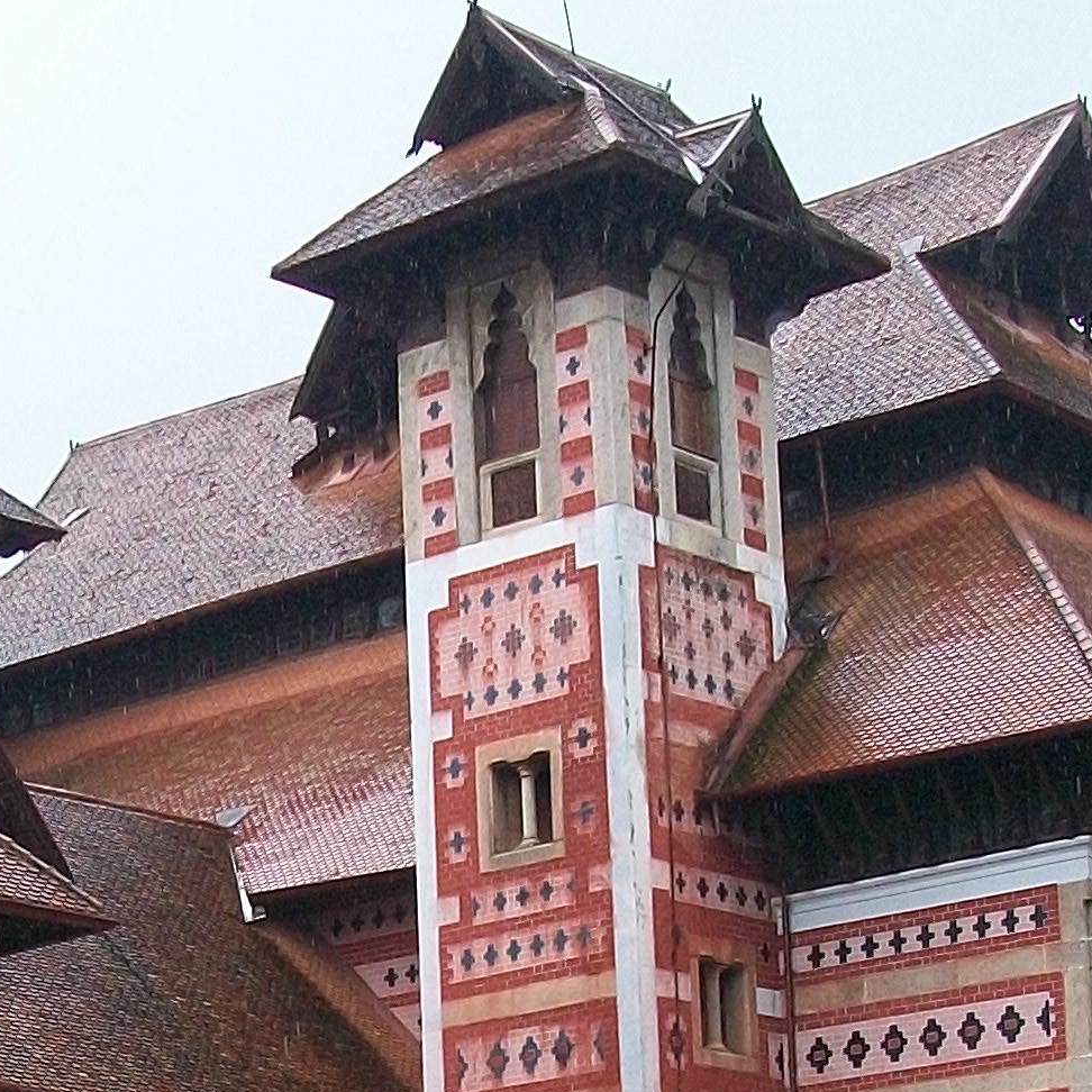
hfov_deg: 16.8
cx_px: -4
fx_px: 3605
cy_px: 1256
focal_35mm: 101
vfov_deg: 16.6
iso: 80
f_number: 2.9
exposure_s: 1/500
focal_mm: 5.7
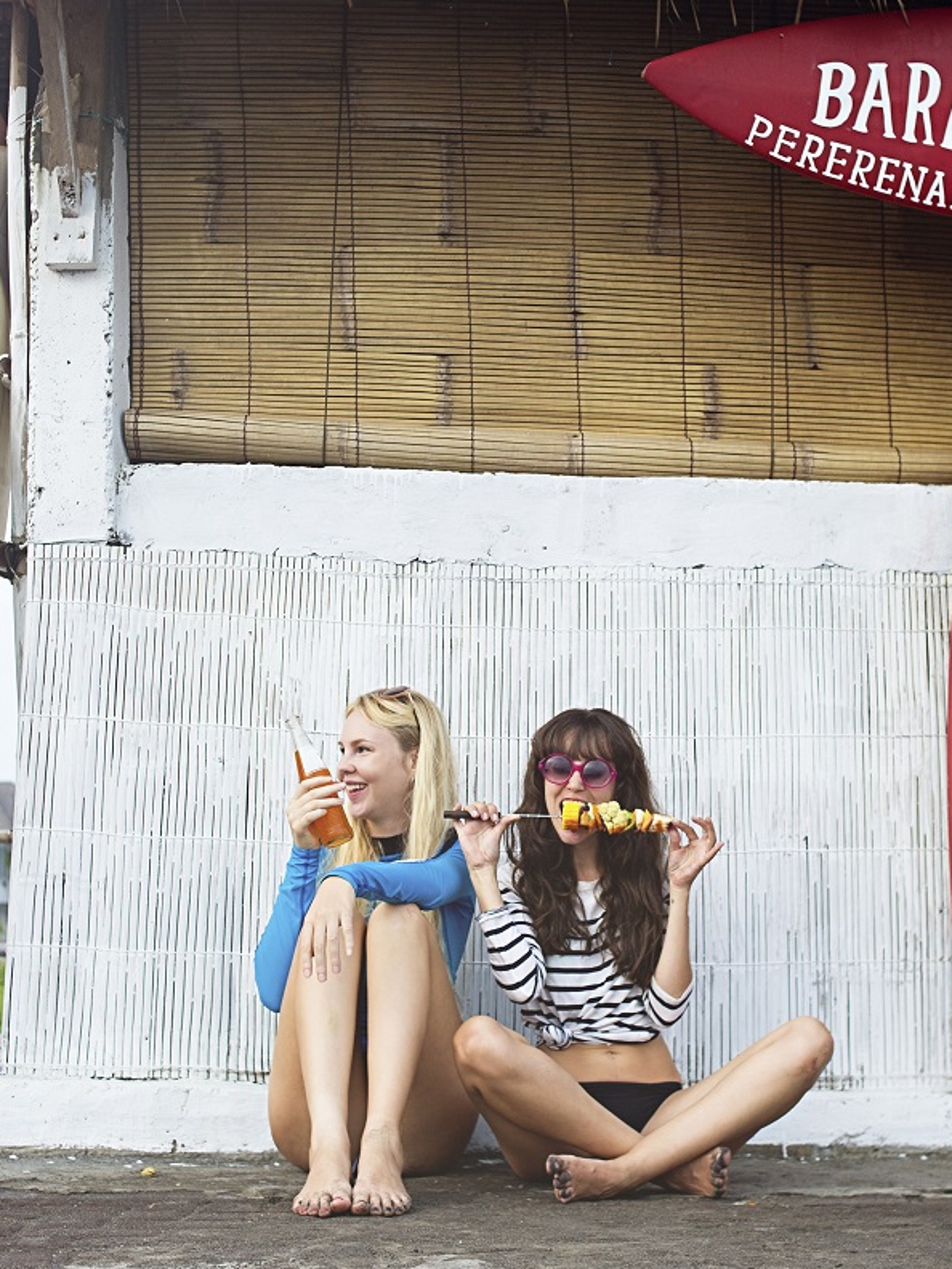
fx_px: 1870
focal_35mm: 51
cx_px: 518
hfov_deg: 28.5
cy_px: 638
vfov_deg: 37.5
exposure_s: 1/500
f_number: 4
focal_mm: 35
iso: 320
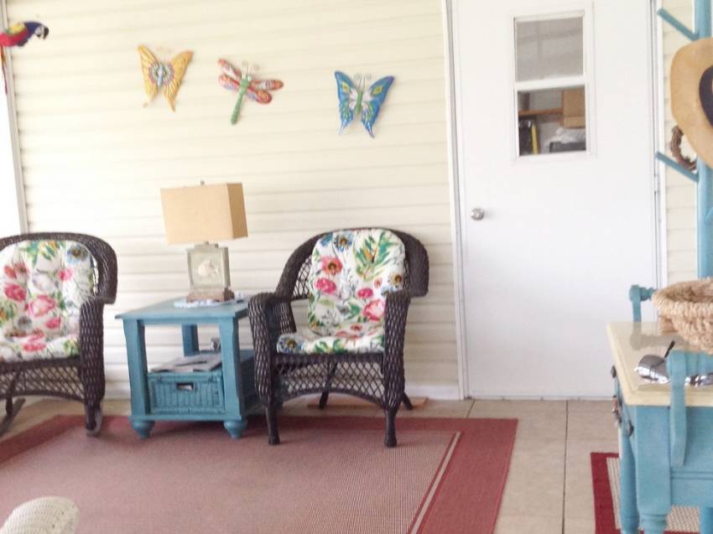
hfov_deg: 52.6
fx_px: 721
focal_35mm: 35
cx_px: 356
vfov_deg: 40.7
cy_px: 267
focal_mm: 4.28
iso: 125
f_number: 2.4
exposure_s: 1/15
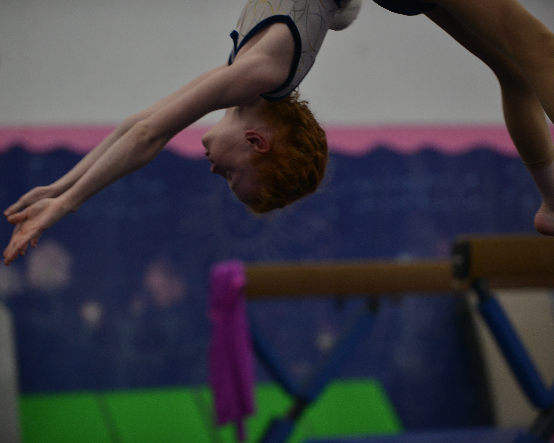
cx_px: 254
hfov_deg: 13.7
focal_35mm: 141
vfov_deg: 10.9
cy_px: 221
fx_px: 2312
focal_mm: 125
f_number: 2.8
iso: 640
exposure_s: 1/80
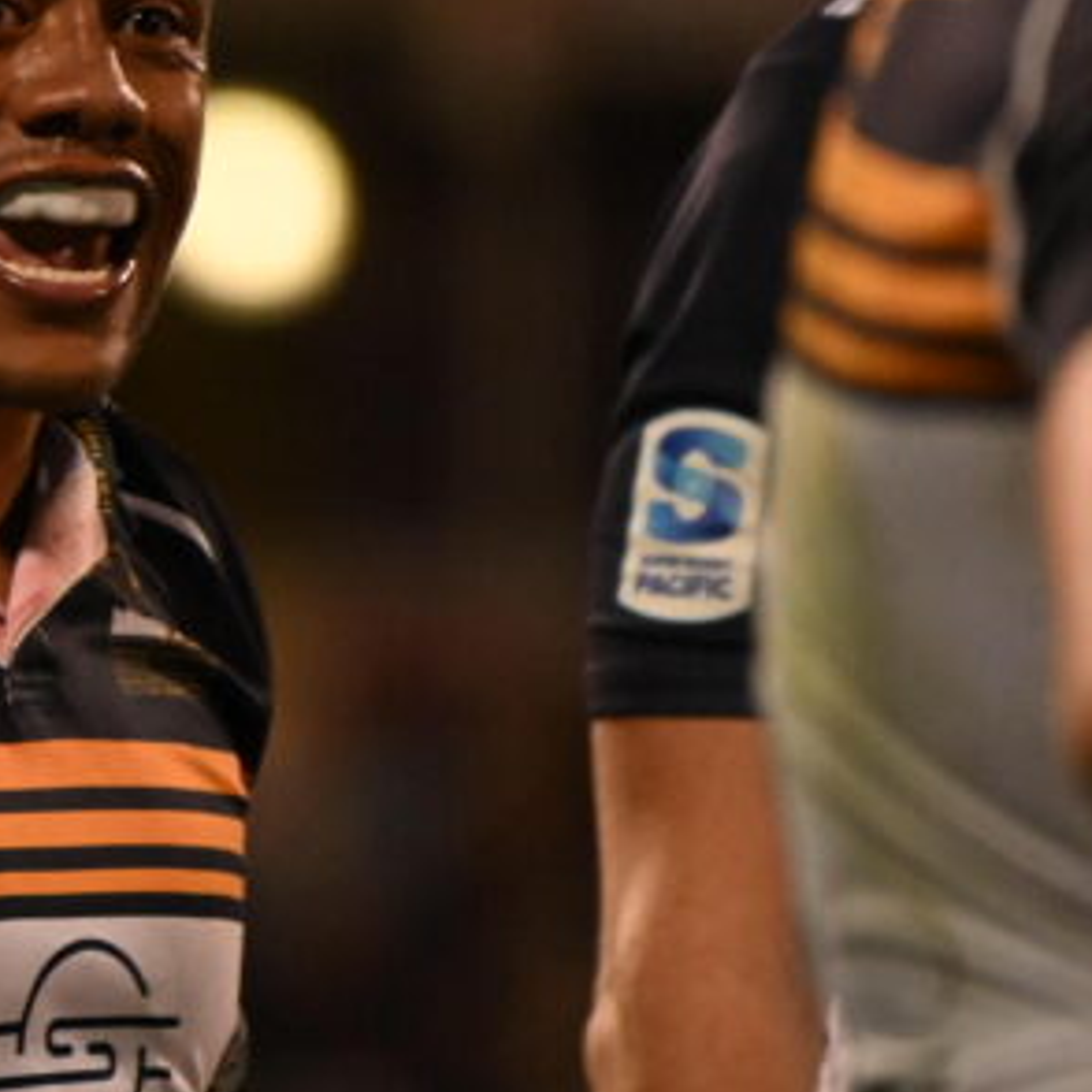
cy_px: 552
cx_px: -461
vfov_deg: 1.5
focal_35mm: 1195
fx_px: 42650
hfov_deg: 1.5
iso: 6400
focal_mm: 480
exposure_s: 1/1000
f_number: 5.6
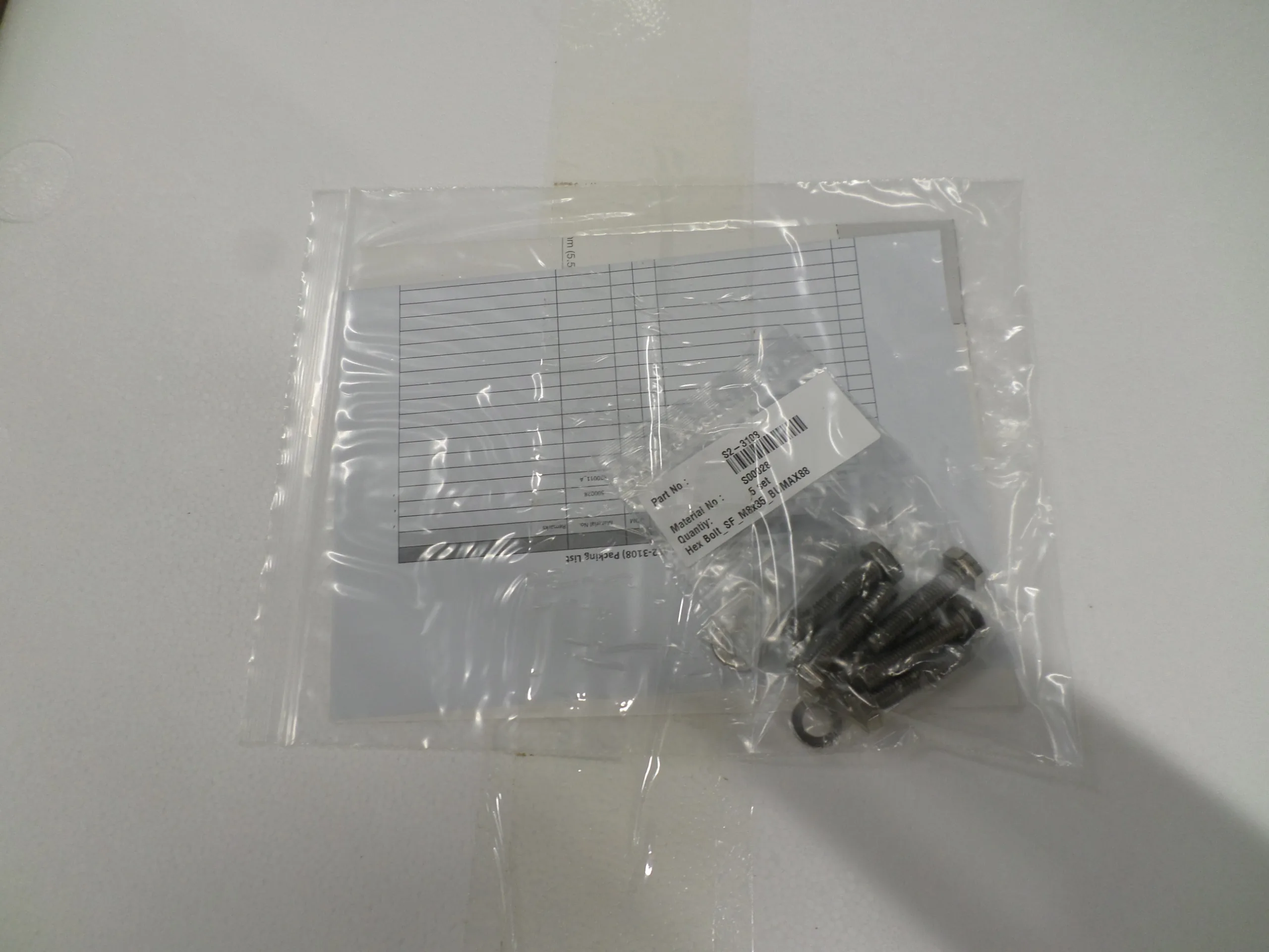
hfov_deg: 69.4
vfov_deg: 54.9
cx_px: 634
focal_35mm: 25
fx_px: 916
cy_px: 476
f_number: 2.5
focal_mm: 4.5
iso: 80
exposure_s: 1/45
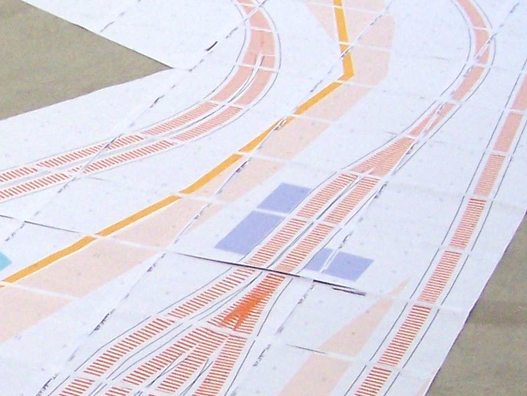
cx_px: -31
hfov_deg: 15.1
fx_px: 1949
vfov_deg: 11.6
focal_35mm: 128
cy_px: 268
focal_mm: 6.3
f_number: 2.8
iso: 140
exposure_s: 1/30
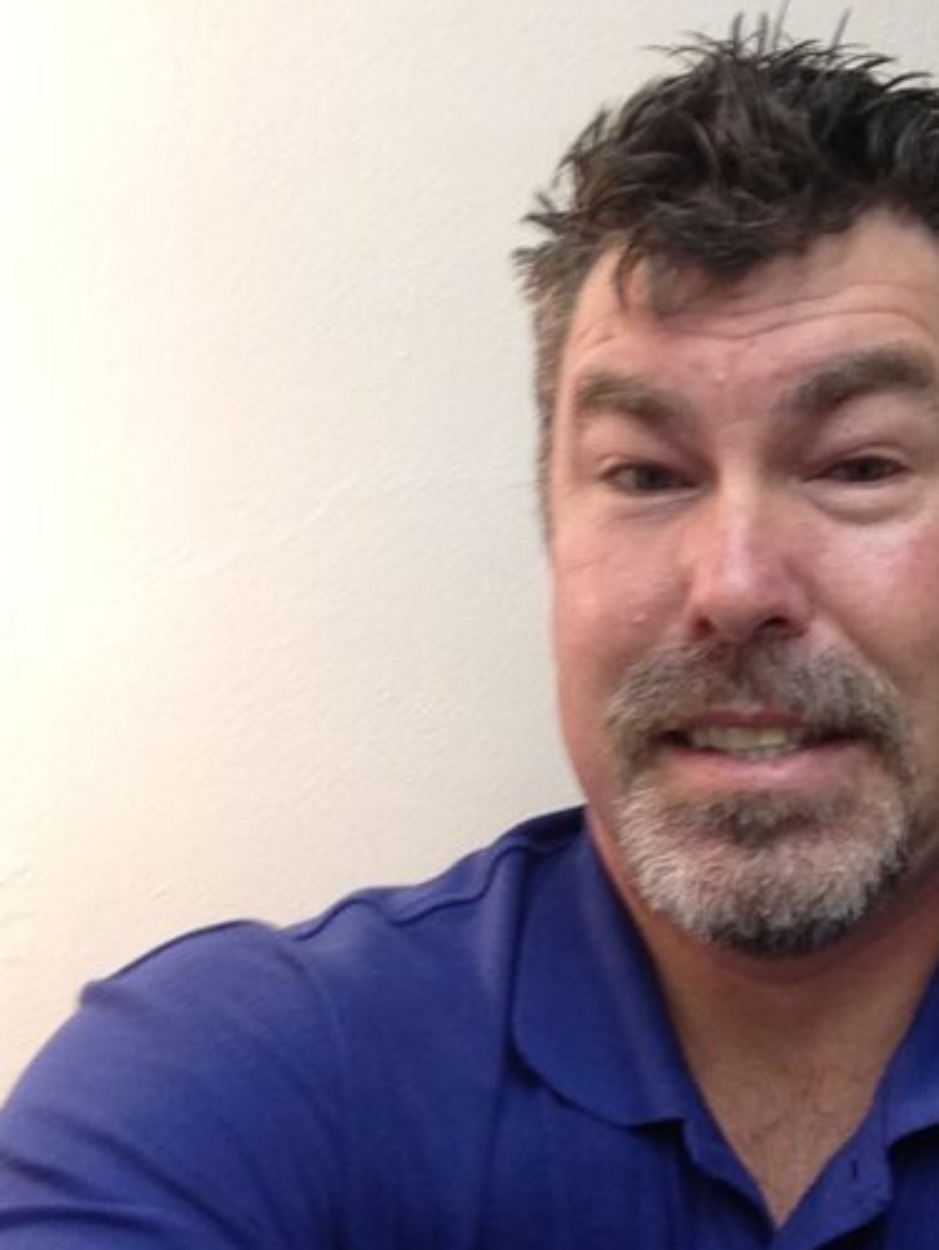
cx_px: 743
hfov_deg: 27.0
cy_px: 700
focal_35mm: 53
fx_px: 1915
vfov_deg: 36.1
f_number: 2.4
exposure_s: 1/30
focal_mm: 2.15
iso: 100
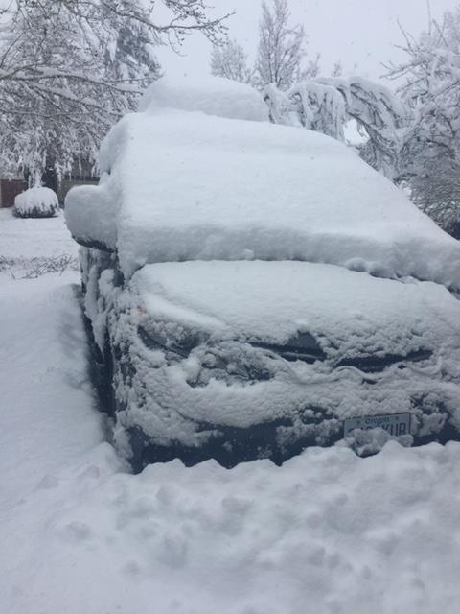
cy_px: 307
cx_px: 230
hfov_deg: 48.2
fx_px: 514
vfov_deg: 61.7
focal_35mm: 29
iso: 32
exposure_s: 1/482
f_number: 2.2
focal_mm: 4.15
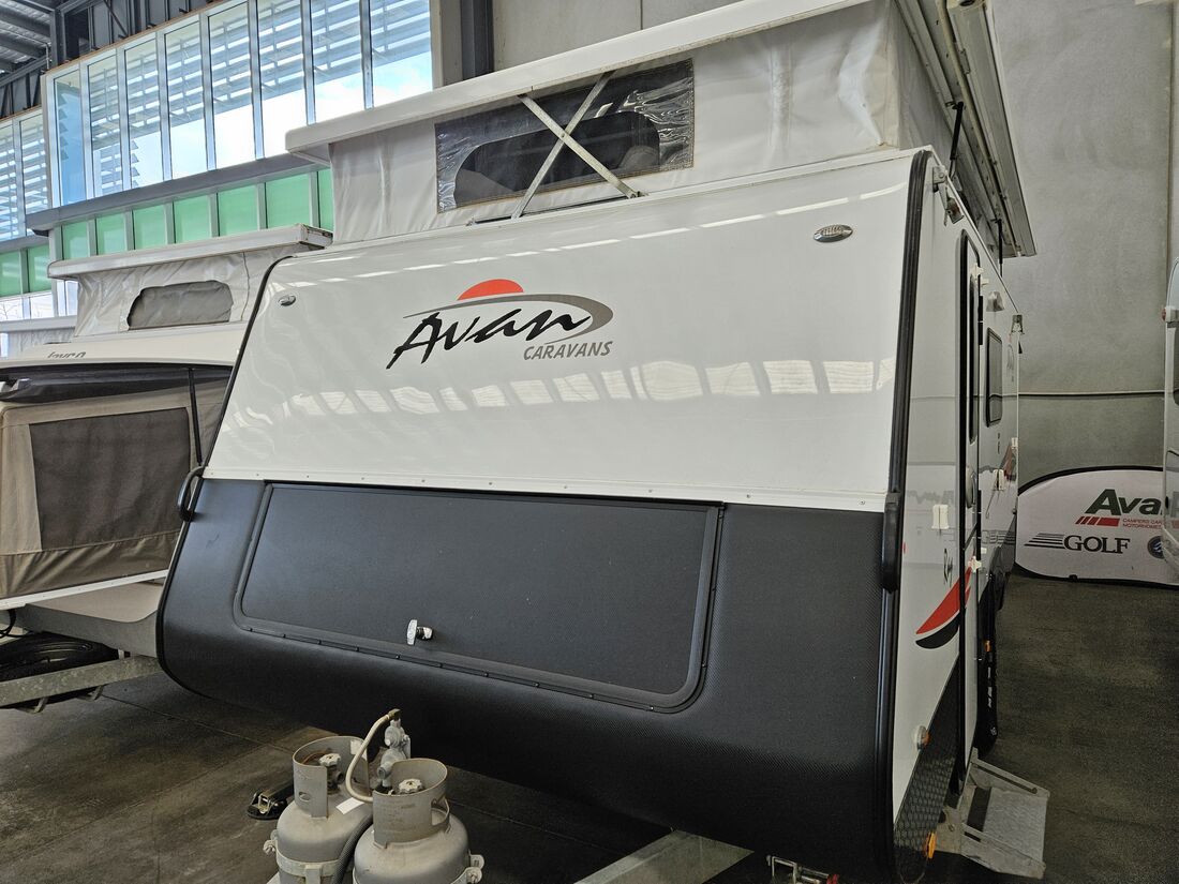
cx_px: 590
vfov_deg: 58.9
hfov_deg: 73.9
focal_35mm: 23
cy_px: 442
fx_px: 783
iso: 100
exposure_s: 1/190
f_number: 1.8
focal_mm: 5.4
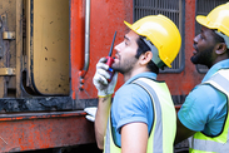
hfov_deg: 18.1
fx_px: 719
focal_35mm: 113
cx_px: 109
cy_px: 122
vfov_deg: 12.1
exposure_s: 1/400
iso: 100
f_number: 1.4
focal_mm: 35
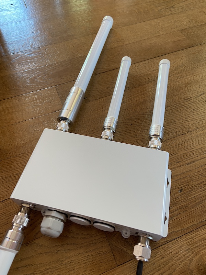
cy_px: 138
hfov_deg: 53.1
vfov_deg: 67.3
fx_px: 206
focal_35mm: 26
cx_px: 103
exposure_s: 1/69
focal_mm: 4.25
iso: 125
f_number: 1.8
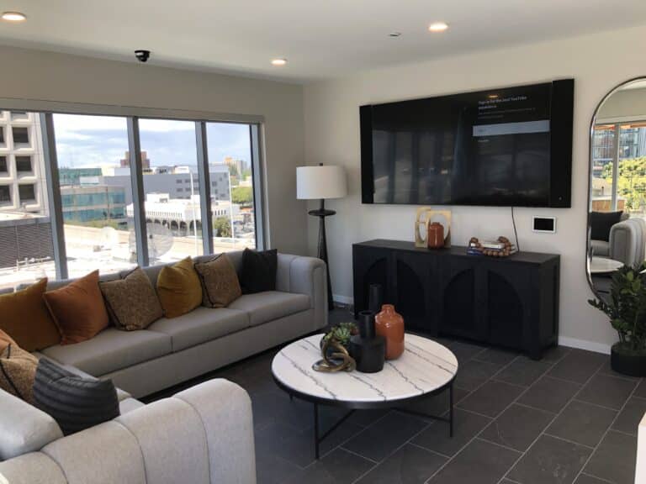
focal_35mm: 28
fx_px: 523
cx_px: 323
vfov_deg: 49.7
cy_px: 242
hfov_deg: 63.4
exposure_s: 1/155
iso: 20
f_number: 1.8
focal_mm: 3.99
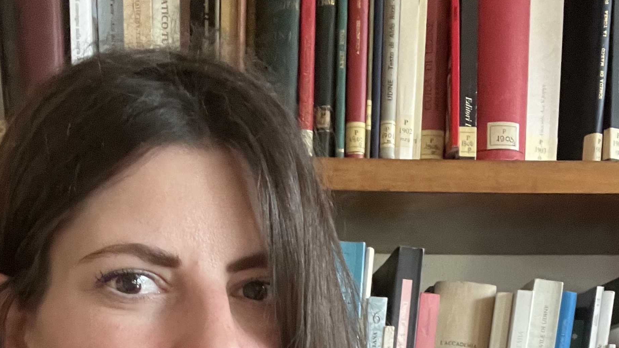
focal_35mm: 55
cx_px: 303
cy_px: 512
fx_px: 903
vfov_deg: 19.3
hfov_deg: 37.8
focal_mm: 2.71
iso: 640
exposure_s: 1/30
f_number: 2.2
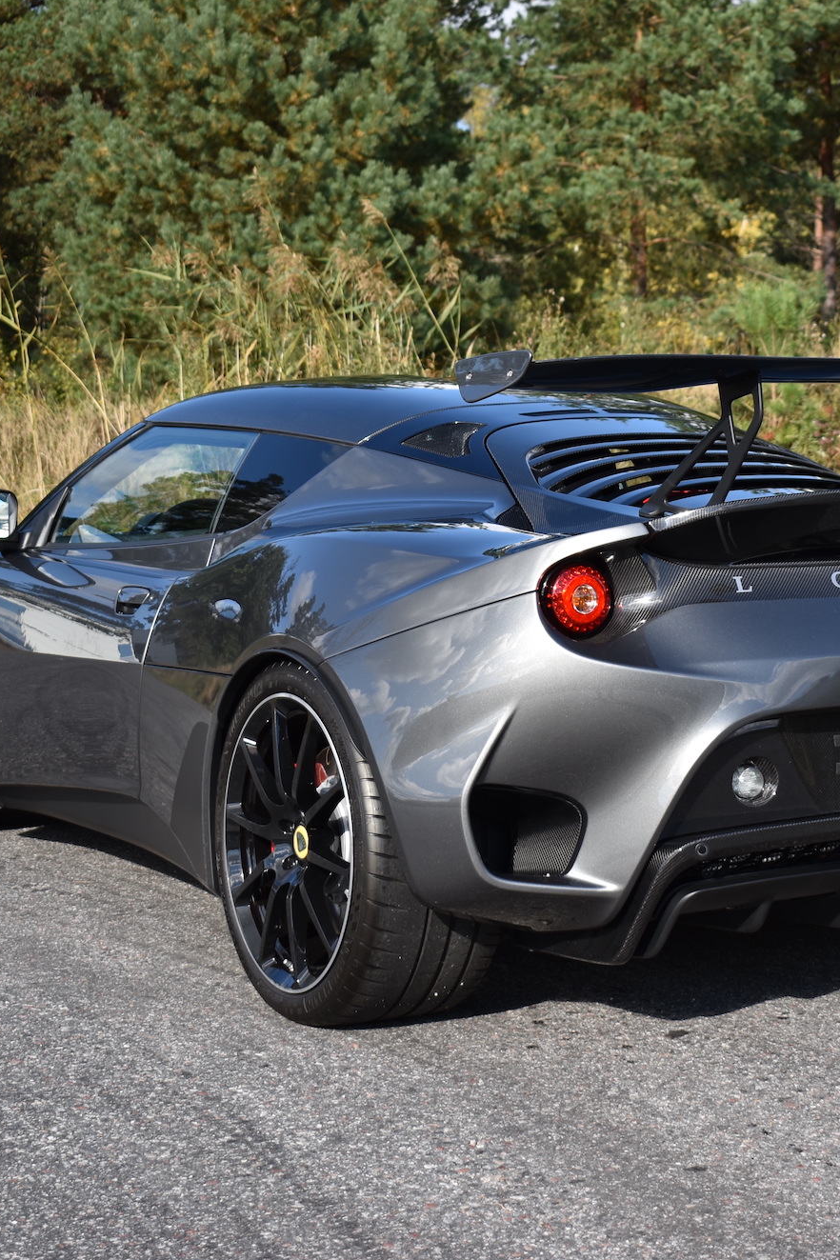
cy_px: 629
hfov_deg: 20.6
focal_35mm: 66
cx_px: 543
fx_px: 2301
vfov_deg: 30.6
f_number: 4.2
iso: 100
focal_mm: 29
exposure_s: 1/400
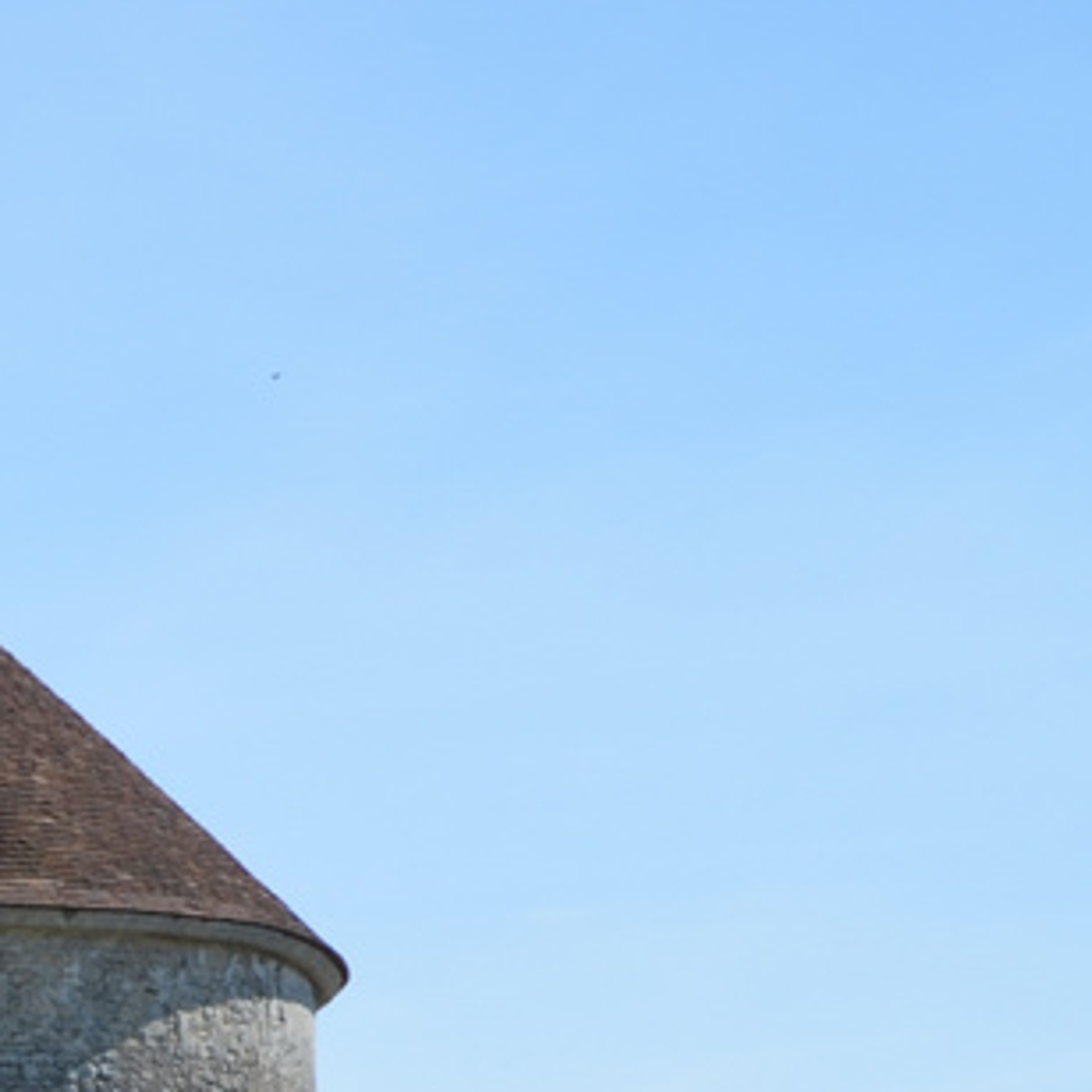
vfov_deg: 8.4
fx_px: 7209
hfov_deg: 7.9
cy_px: 1865
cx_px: -1622
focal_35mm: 202
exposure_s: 1/250
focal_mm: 30
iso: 110
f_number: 8
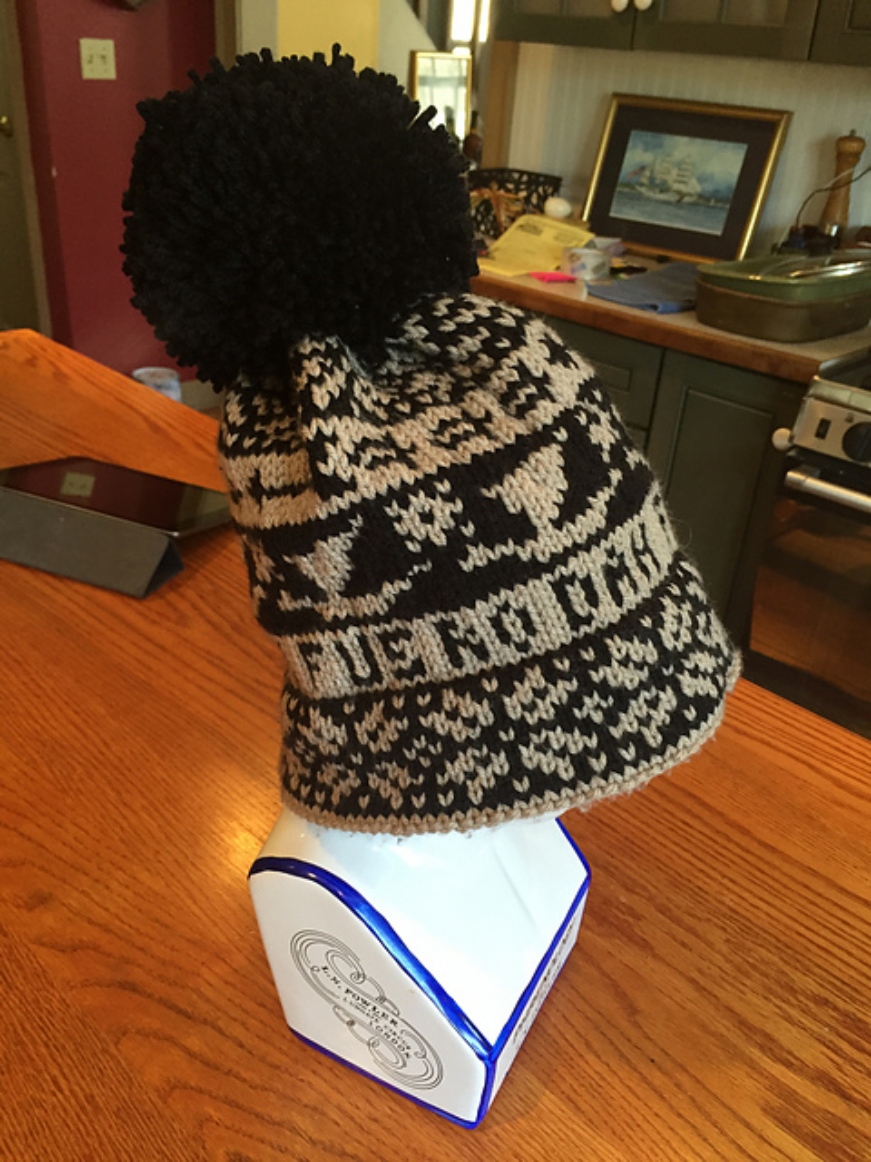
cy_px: 581
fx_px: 973
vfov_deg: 61.7
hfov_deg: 48.2
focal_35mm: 29
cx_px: 436
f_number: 2.2
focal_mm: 4.15
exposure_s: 1/30
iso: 125
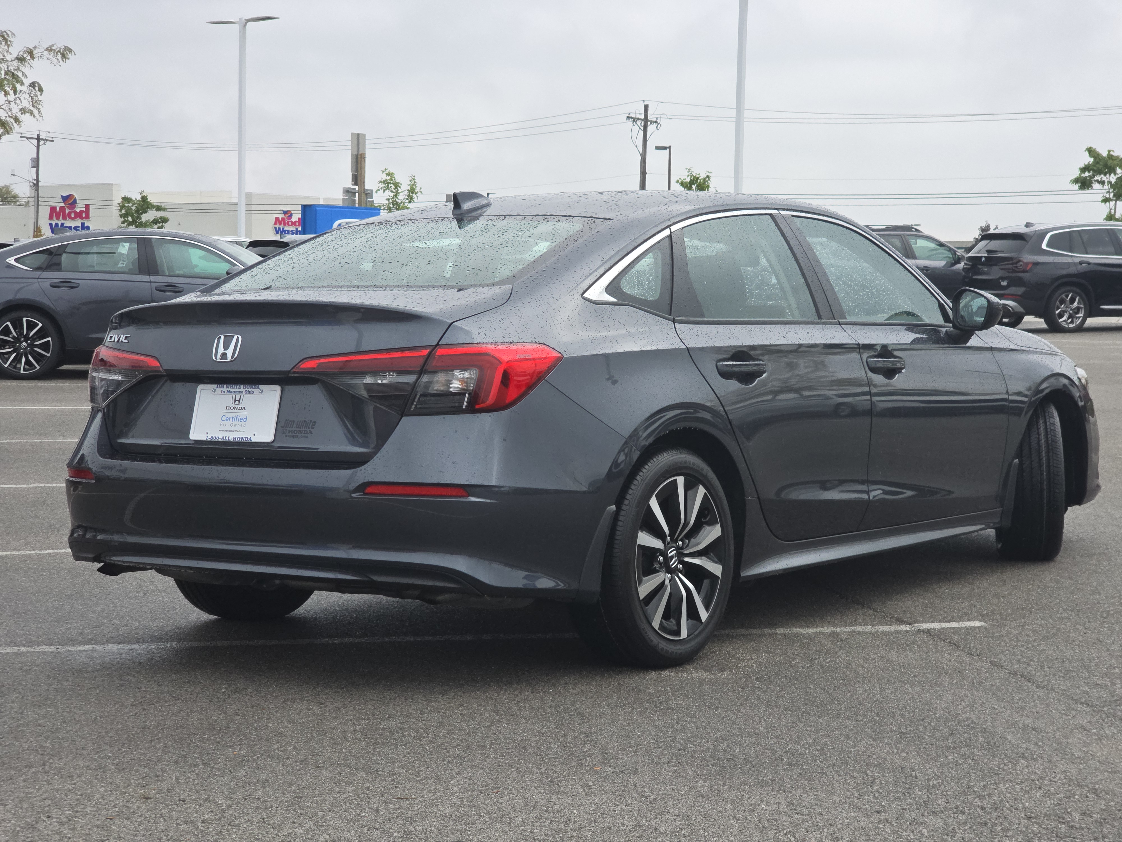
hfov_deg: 28.2
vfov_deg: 21.3
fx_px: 2236
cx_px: 561
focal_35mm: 69
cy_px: 421
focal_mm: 7.9
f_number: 2.4
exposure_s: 1/655
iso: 50
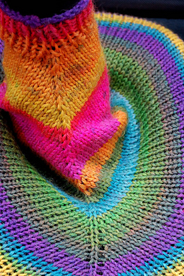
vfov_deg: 20.5
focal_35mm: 100
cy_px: 148
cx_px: 82
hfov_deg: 13.7
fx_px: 764
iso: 1000
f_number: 10
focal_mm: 55
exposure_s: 1/30
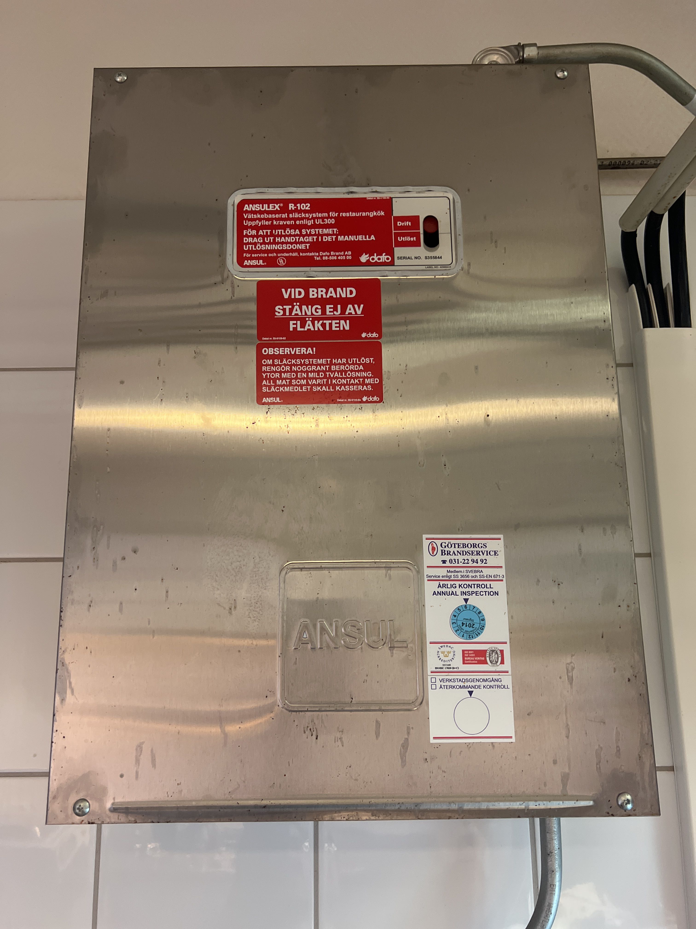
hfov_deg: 53.1
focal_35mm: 26
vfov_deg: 67.3
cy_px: 464
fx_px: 697
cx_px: 348
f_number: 1.5
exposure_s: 1/50
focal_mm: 5.7
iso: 320
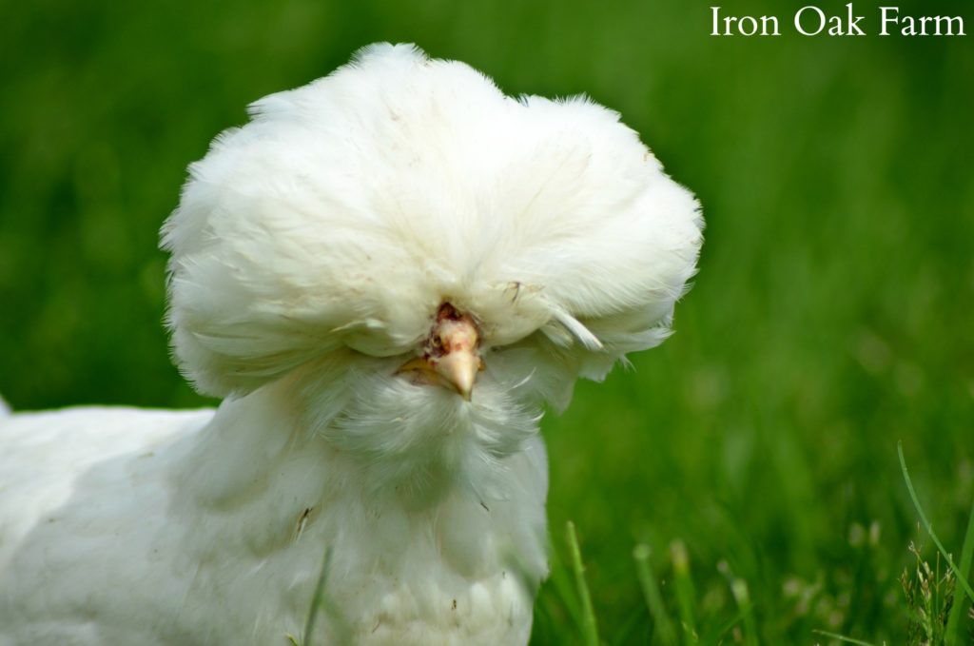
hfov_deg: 4.6
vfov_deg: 3.0
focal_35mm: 450
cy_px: 323
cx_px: 487
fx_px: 12154
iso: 400
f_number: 7.1
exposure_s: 1/2000
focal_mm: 300
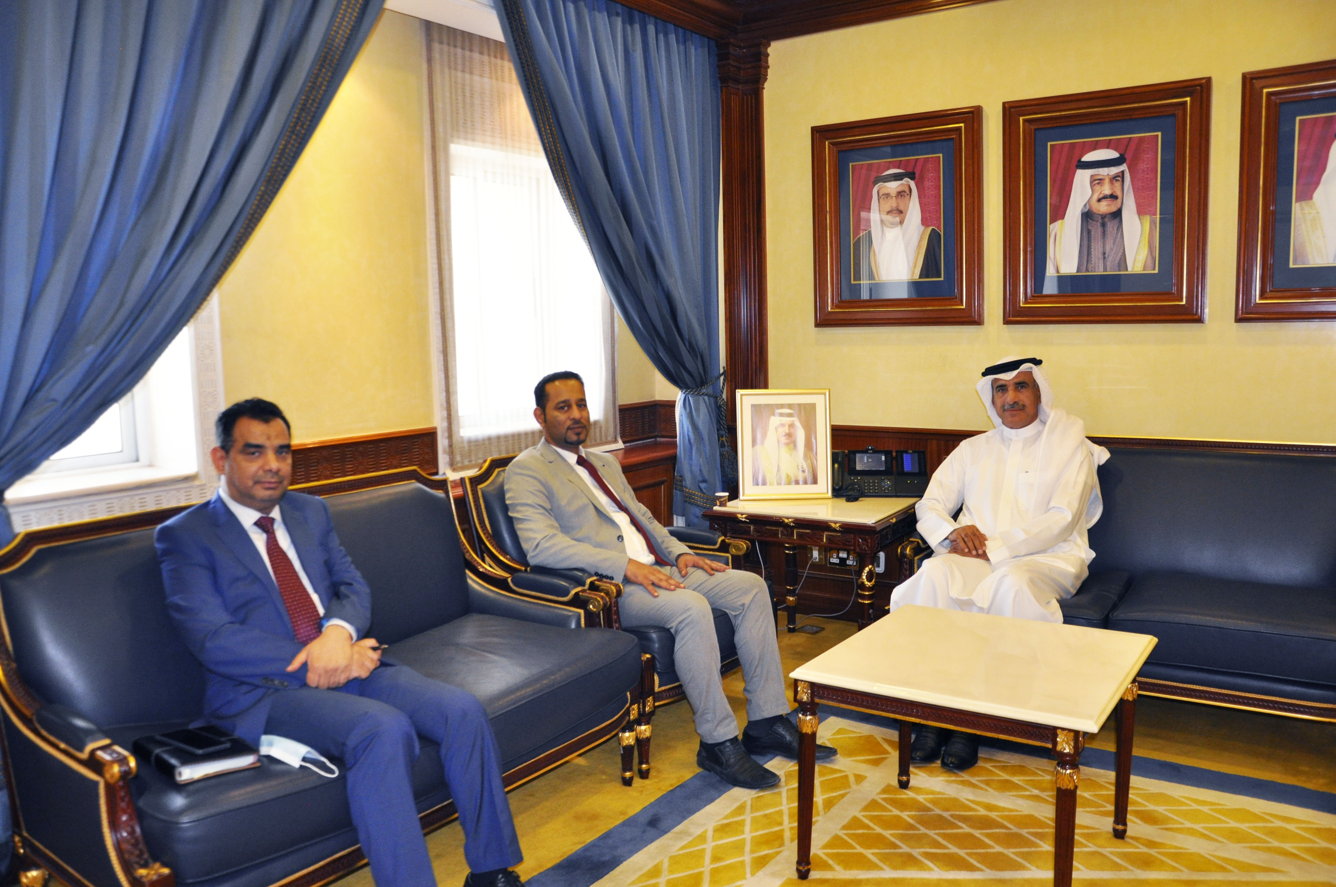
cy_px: 444
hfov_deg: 67.4
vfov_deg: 47.8
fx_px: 1001
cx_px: 668
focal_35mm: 27
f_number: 4
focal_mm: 18
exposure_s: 1/60
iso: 800
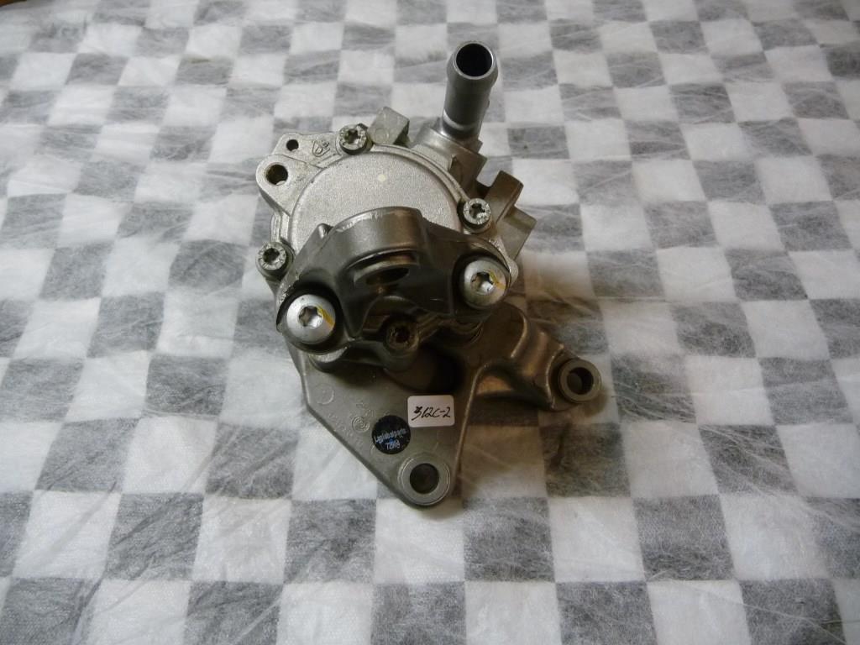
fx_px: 696
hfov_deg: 63.4
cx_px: 430
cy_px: 322
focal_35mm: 28
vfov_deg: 49.7
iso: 250
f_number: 3.3
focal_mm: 4.7
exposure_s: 1/30
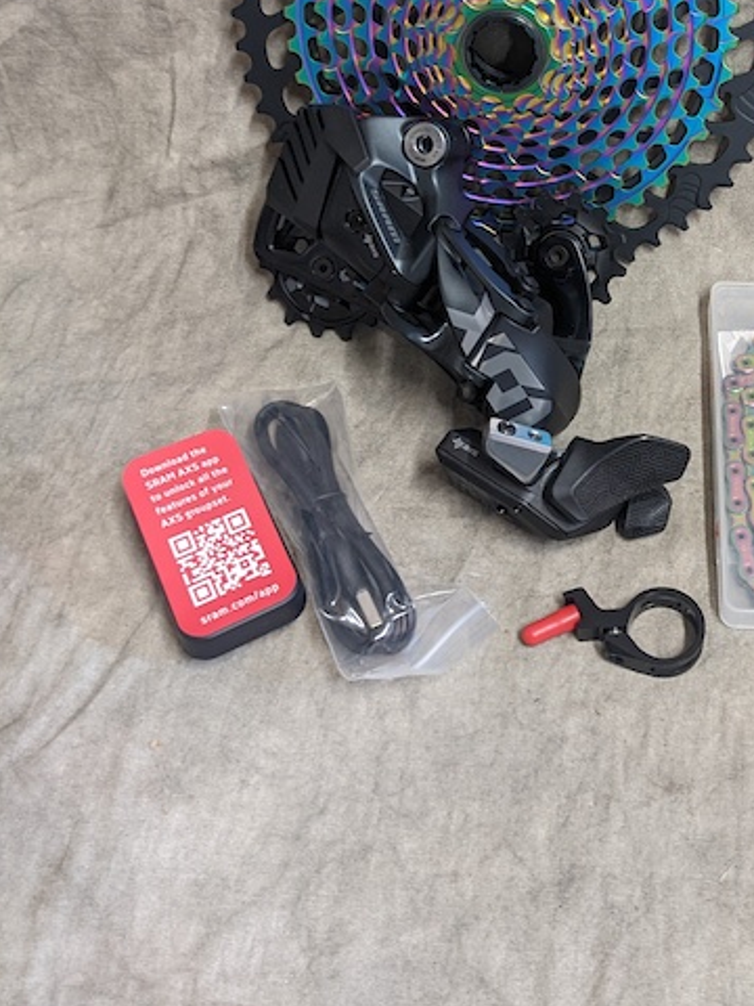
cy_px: 237
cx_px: 622
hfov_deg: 31.2
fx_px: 1307
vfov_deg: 40.7
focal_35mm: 45
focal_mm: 4.38
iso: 93
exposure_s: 1/24
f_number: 1.73
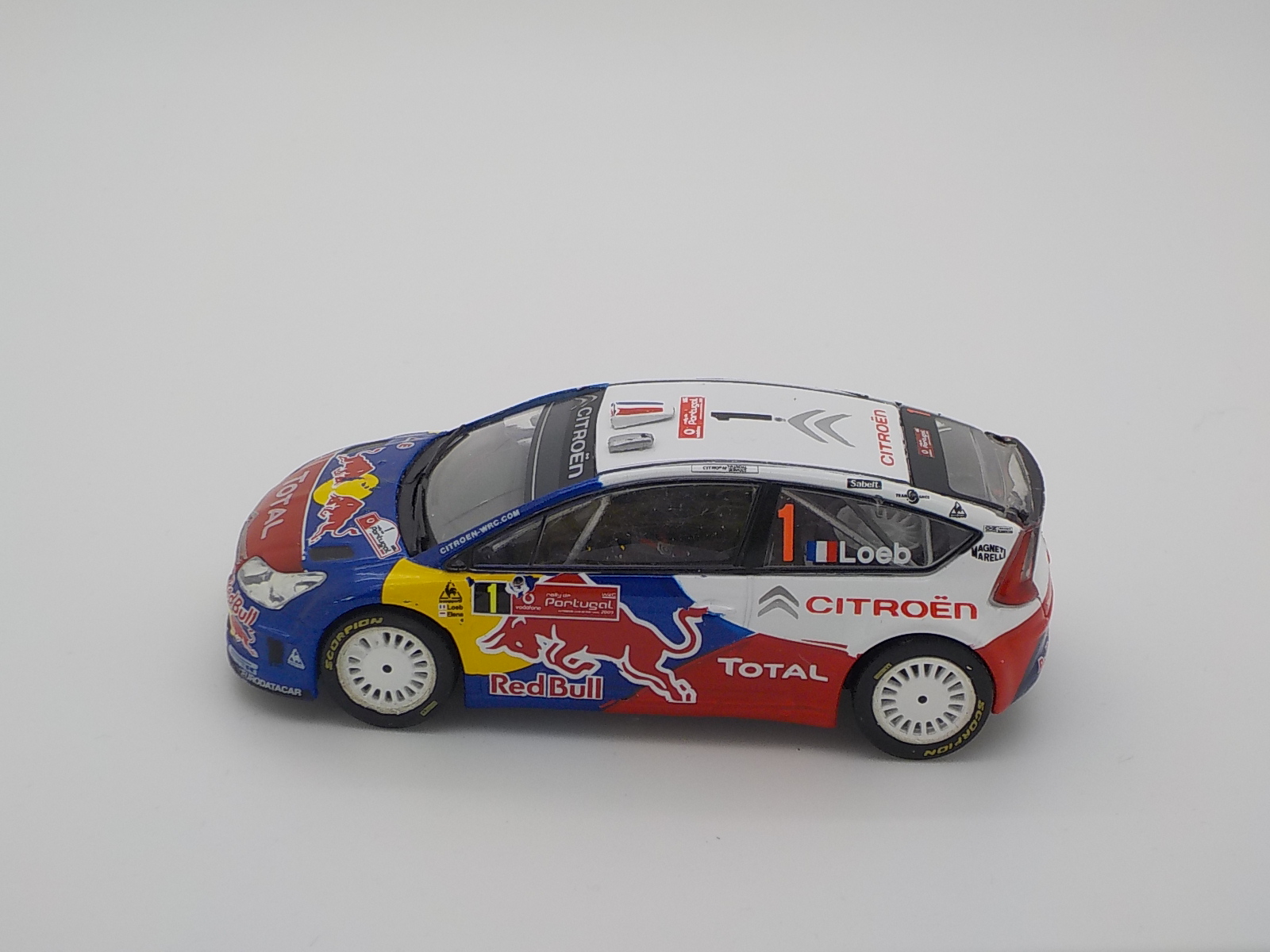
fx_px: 2128
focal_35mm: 58
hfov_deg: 33.2
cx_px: 635
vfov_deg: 25.2
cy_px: 476
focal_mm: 7.9
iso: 125
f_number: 4.7
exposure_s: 1/250
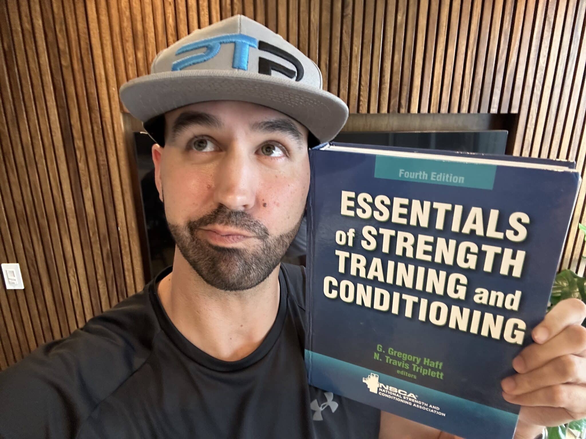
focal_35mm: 23
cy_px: 220
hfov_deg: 73.9
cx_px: 293
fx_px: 389
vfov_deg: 58.9
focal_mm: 2.69
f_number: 1.9
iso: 320
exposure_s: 1/30
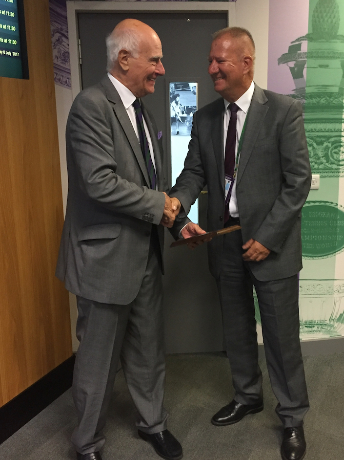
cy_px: 228
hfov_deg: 38.6
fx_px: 491
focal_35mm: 37
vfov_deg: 50.2
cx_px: 194
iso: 250
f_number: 2.2
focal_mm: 4.15
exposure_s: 1/33
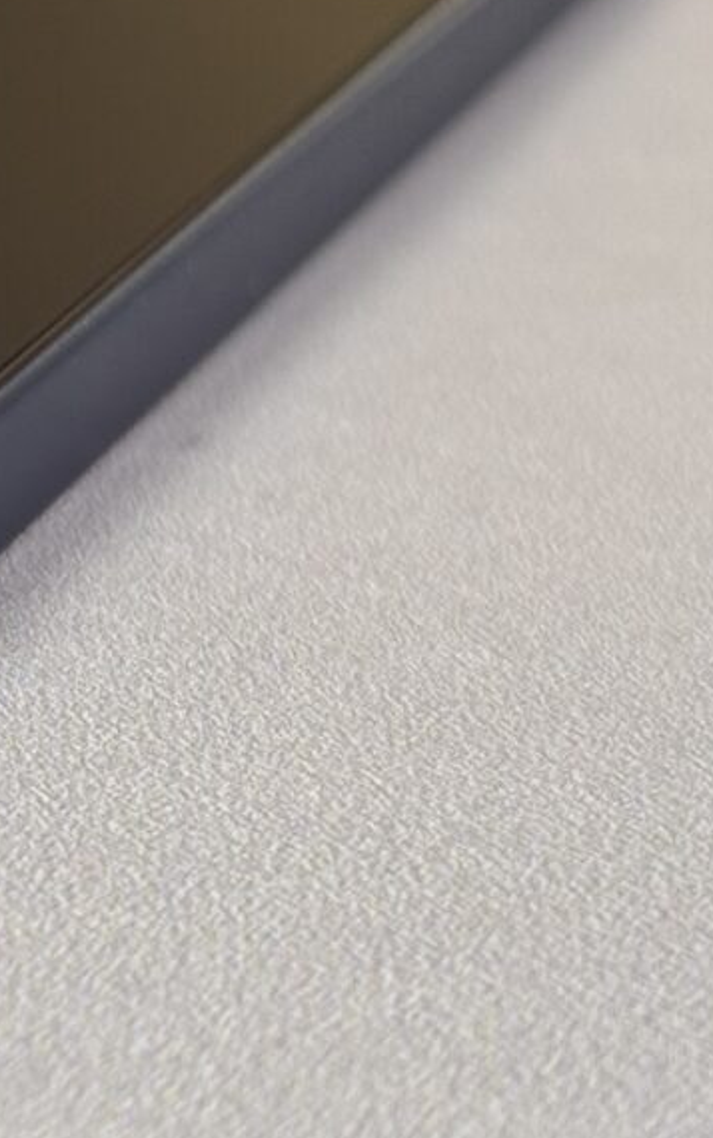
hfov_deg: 9.1
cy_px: 226
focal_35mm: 137
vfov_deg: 15.1
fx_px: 4253
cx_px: -665
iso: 80
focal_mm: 6.76
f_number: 1.78
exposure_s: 1/70
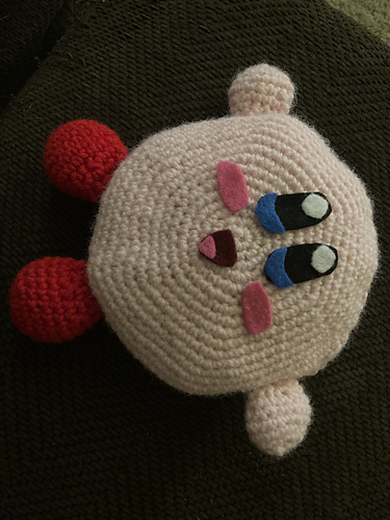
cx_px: 195
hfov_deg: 49.7
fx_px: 421
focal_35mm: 28
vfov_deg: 63.4
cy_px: 260
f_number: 1.8
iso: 640
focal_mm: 3.99
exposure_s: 1/24
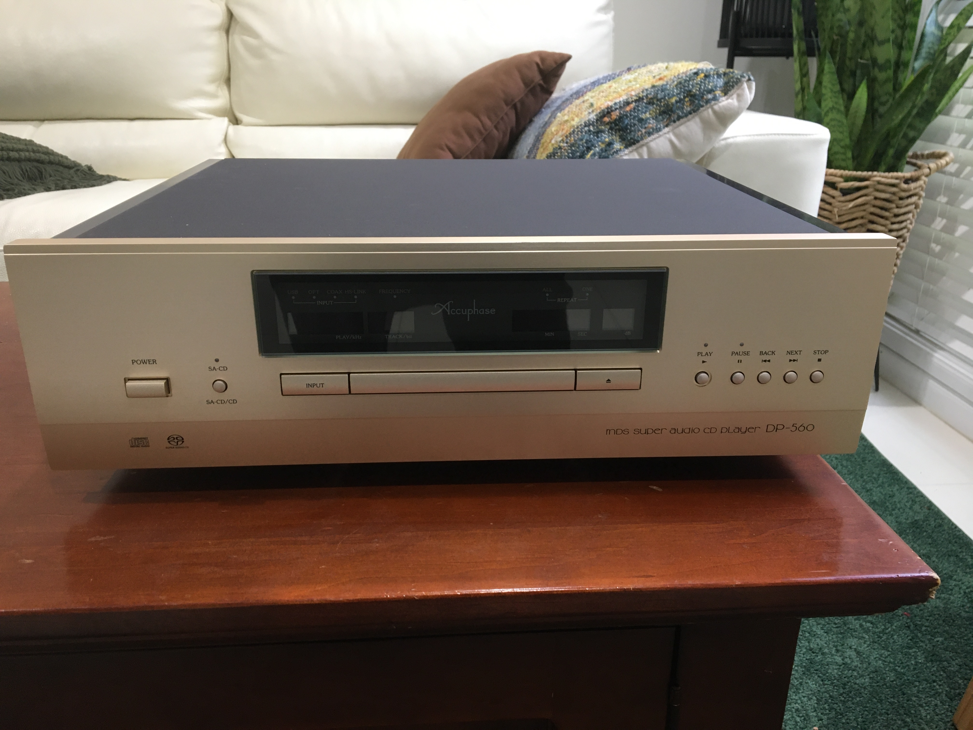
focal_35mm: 29
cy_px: 365
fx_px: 815
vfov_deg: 48.2
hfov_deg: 61.7
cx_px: 486
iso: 125
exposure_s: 1/33
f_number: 2.2
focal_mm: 4.15
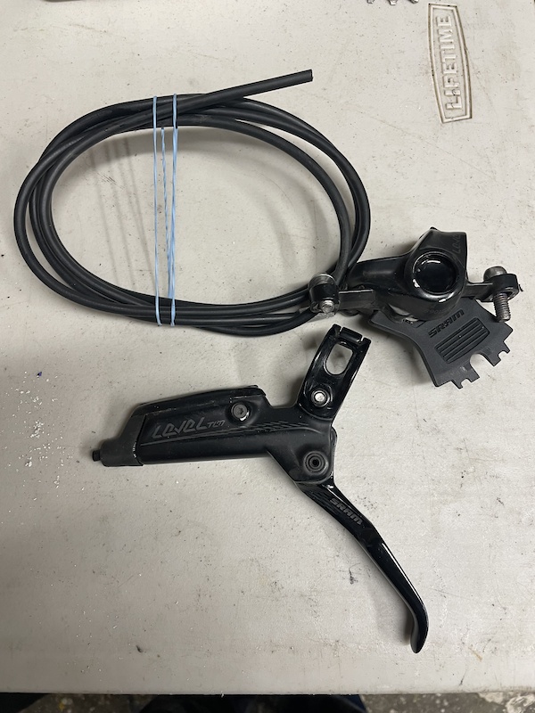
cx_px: 268
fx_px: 536
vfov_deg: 67.3
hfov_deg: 53.1
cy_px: 356
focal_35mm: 26
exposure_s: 1/60
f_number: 1.6
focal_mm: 4.2
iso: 80
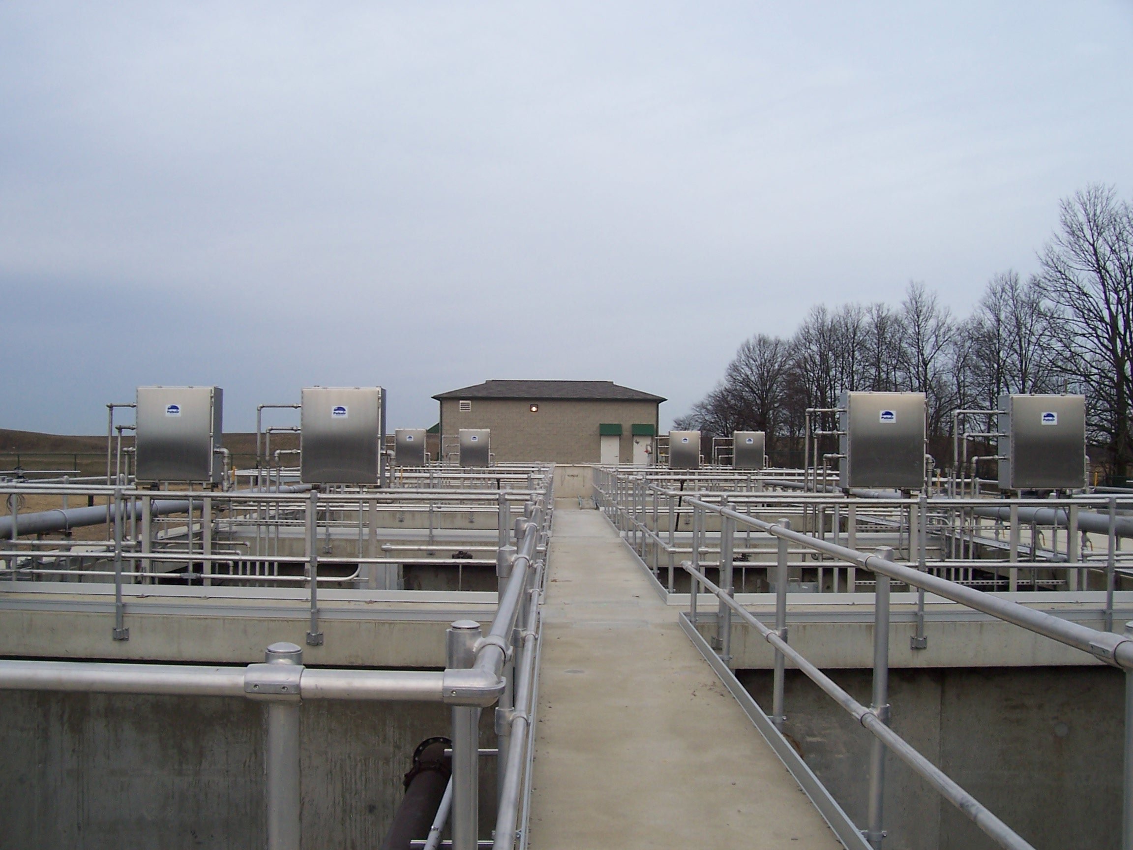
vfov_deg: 41.8
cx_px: 566
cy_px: 425
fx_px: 1113
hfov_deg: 54.0
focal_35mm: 34
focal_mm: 5.6
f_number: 5.6
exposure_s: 1/350
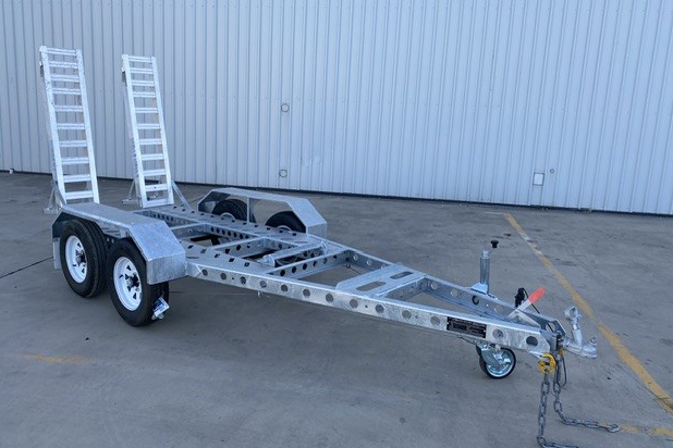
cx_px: 344
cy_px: 209
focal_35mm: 28
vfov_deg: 46.4
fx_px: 523
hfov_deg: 65.5
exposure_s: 1/685
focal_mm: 4.25
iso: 32
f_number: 1.8
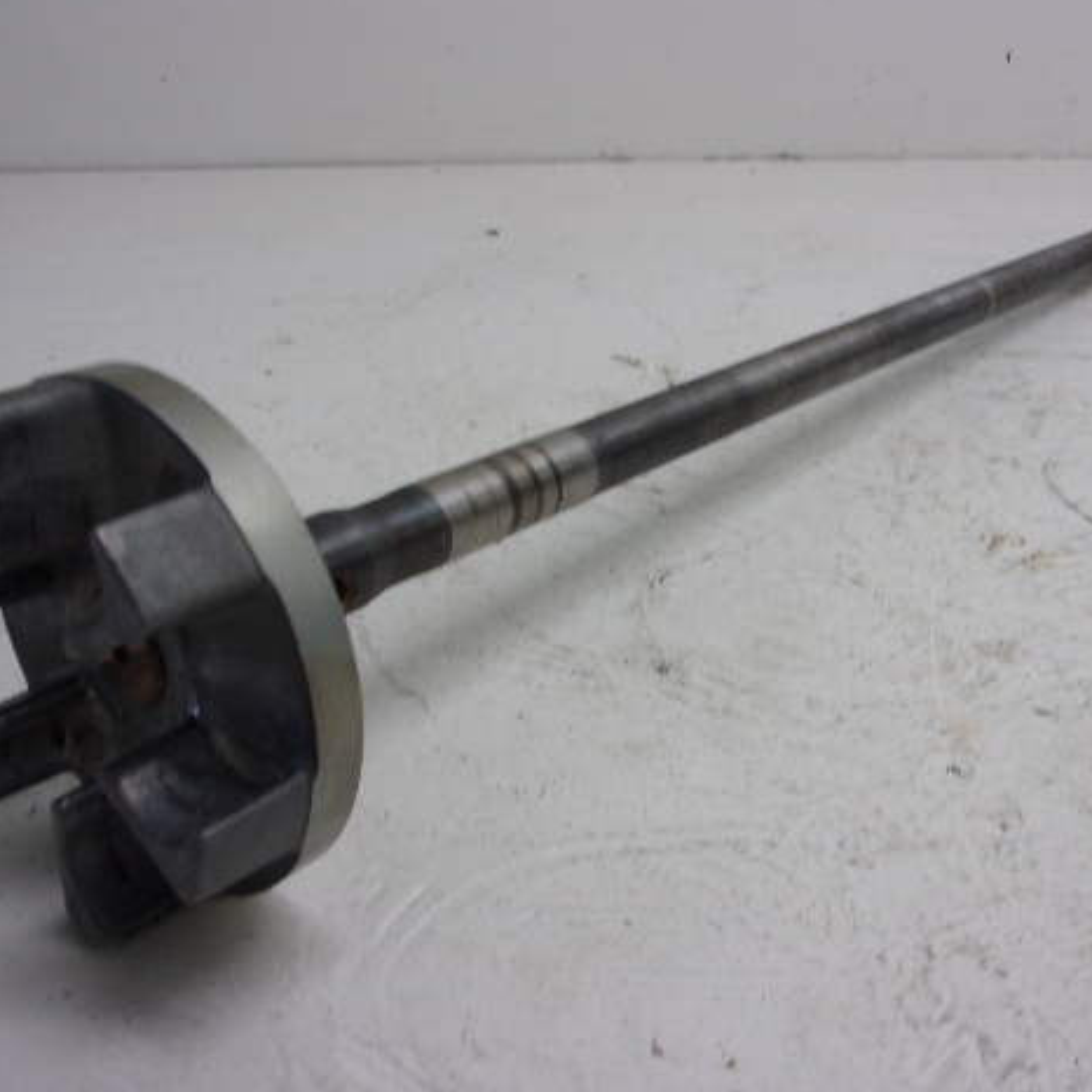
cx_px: 553
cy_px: 551
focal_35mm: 34
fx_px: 1213
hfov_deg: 48.4
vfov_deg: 48.5
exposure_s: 1/34
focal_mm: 5.1
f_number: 3.9
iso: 86
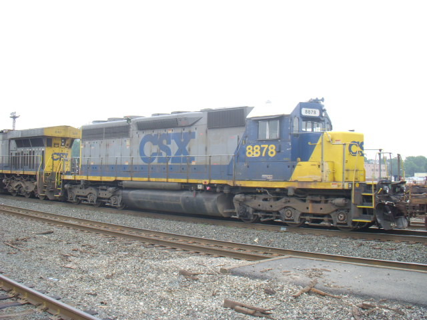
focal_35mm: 38
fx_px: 469
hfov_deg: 49.0
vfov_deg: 37.7
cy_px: 160
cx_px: 214
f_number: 3.3
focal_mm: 6.3
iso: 100
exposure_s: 1/250
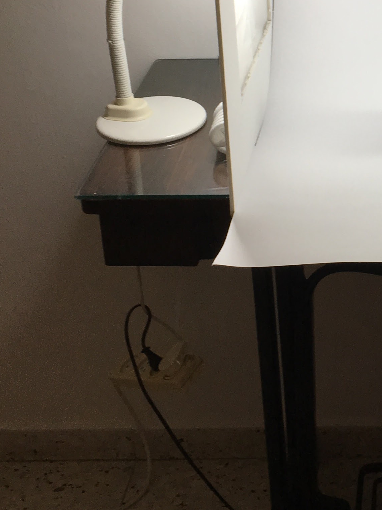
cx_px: 431
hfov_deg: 18.4
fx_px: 1133
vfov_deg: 25.0
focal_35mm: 77
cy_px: 125
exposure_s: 1/100
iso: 32
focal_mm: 4.15
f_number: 2.2
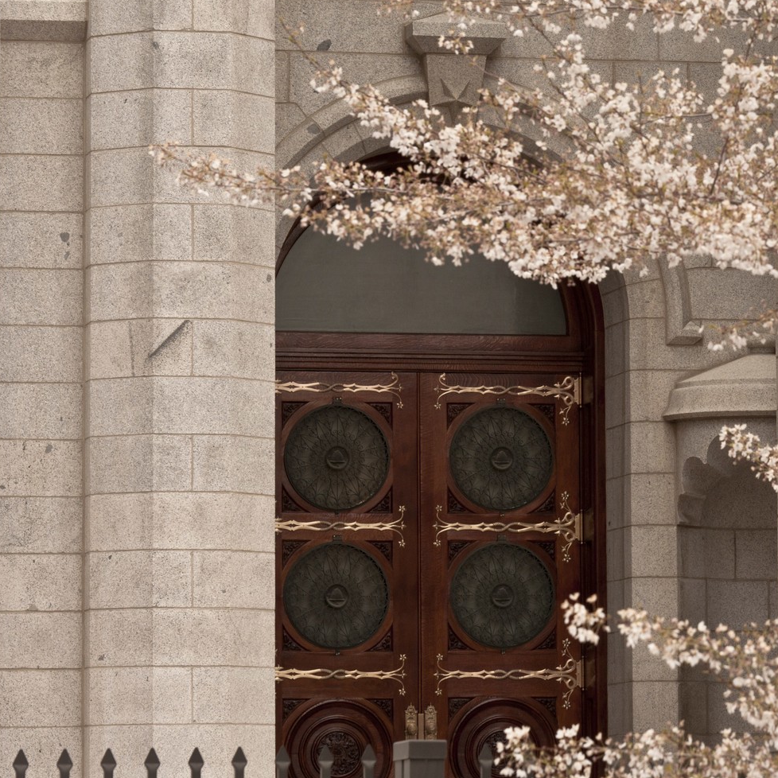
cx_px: 811
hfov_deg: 8.0
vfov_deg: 8.1
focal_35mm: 217
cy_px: 406
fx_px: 5518
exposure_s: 1/200
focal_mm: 122
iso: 250
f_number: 11
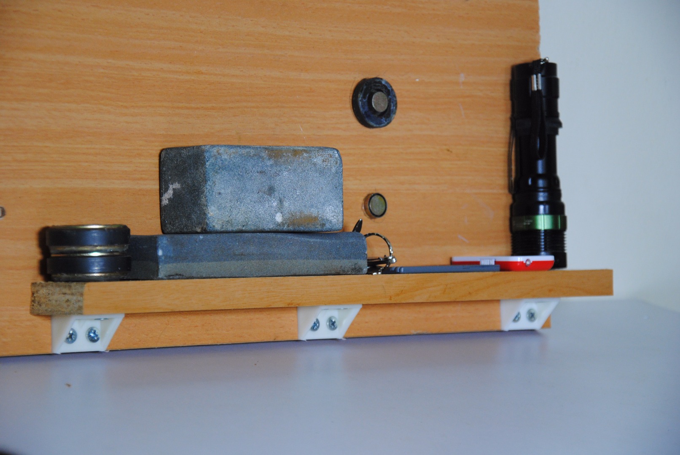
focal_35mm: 120
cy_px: 228
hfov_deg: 17.0
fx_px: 2270
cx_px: 340
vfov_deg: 11.5
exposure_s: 1/125
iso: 500
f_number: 5.3
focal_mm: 80
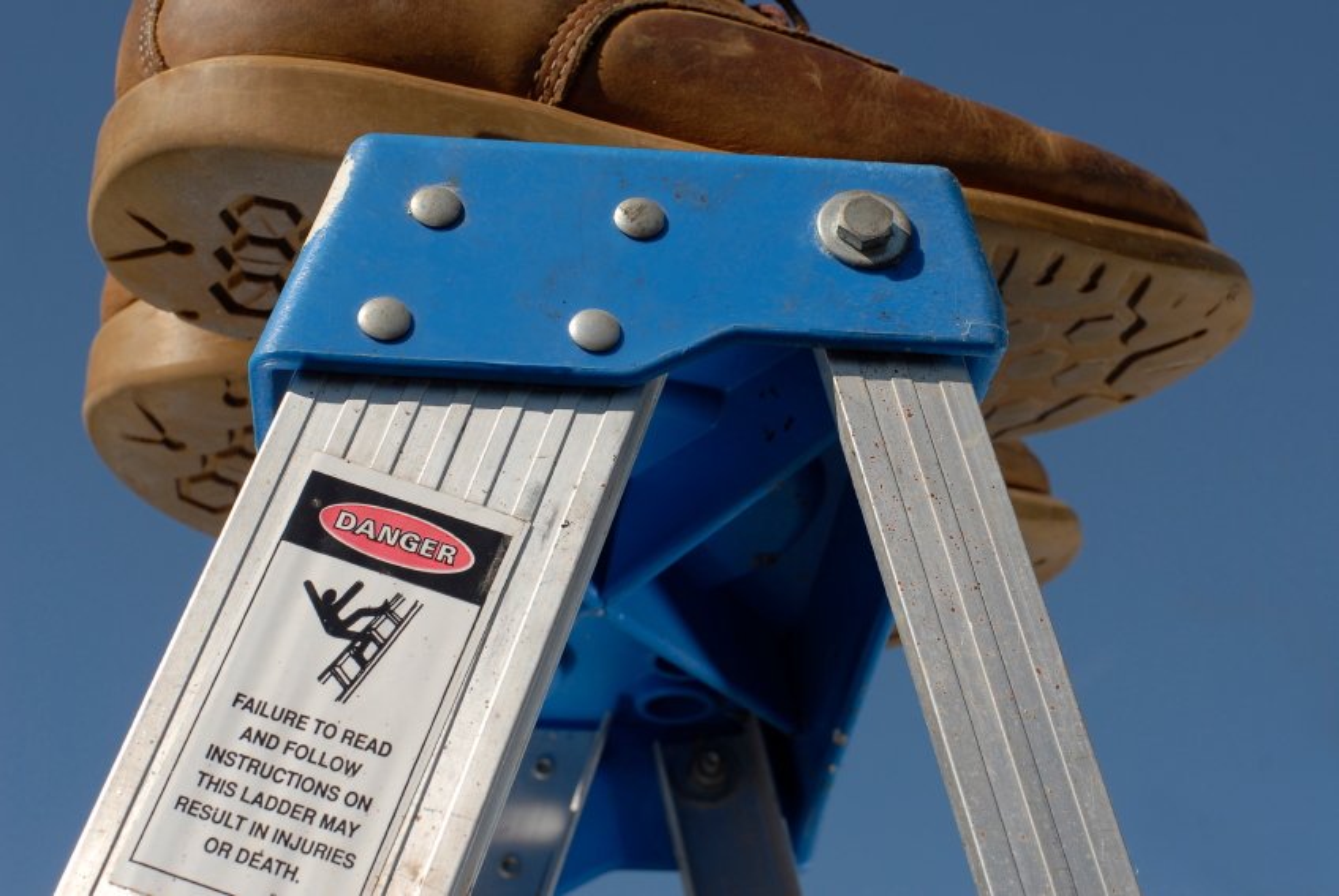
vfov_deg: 18.2
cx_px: 670
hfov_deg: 27.0
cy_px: 448
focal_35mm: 75
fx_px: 2793
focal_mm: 50
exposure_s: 1/250
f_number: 9
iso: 100
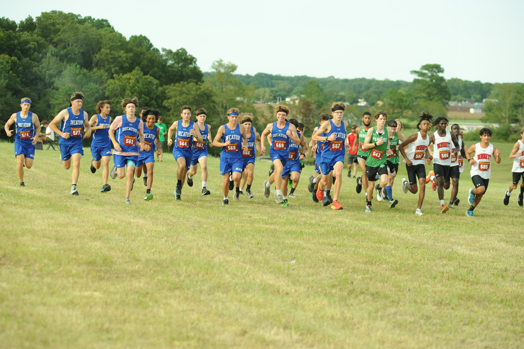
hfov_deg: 17.1
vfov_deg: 11.4
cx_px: 262
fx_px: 1746
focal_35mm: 120
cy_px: 174
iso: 320
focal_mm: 120
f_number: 3.5
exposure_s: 1/1250
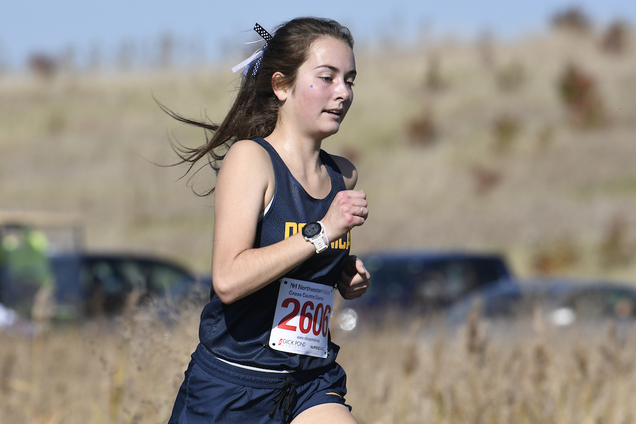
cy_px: 203
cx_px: 306
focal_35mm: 328
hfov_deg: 6.3
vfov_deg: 4.2
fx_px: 5794
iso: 100
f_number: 5
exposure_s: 1/1000
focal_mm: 200
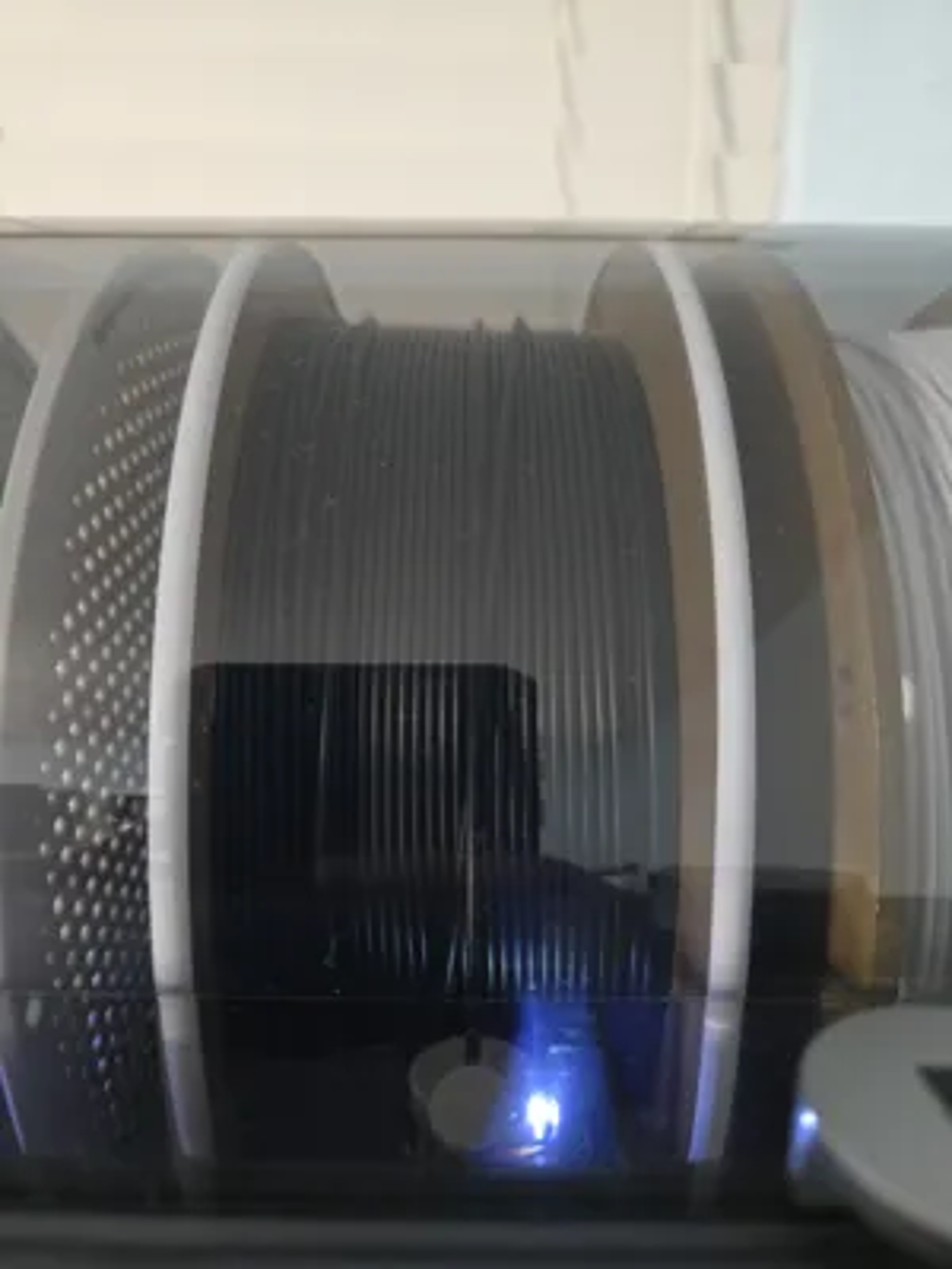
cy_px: 634
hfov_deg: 58.9
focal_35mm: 23
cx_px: 476
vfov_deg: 73.9
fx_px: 843
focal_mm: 5.4
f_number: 1.8
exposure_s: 1/20
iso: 1250
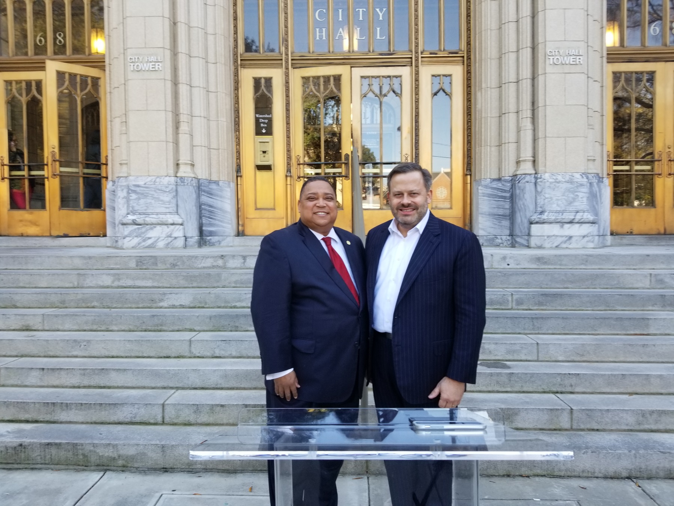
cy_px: 253
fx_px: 506
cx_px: 337
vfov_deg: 53.1
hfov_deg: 67.3
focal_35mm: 26
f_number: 1.7
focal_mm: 4.25
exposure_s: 1/154
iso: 50
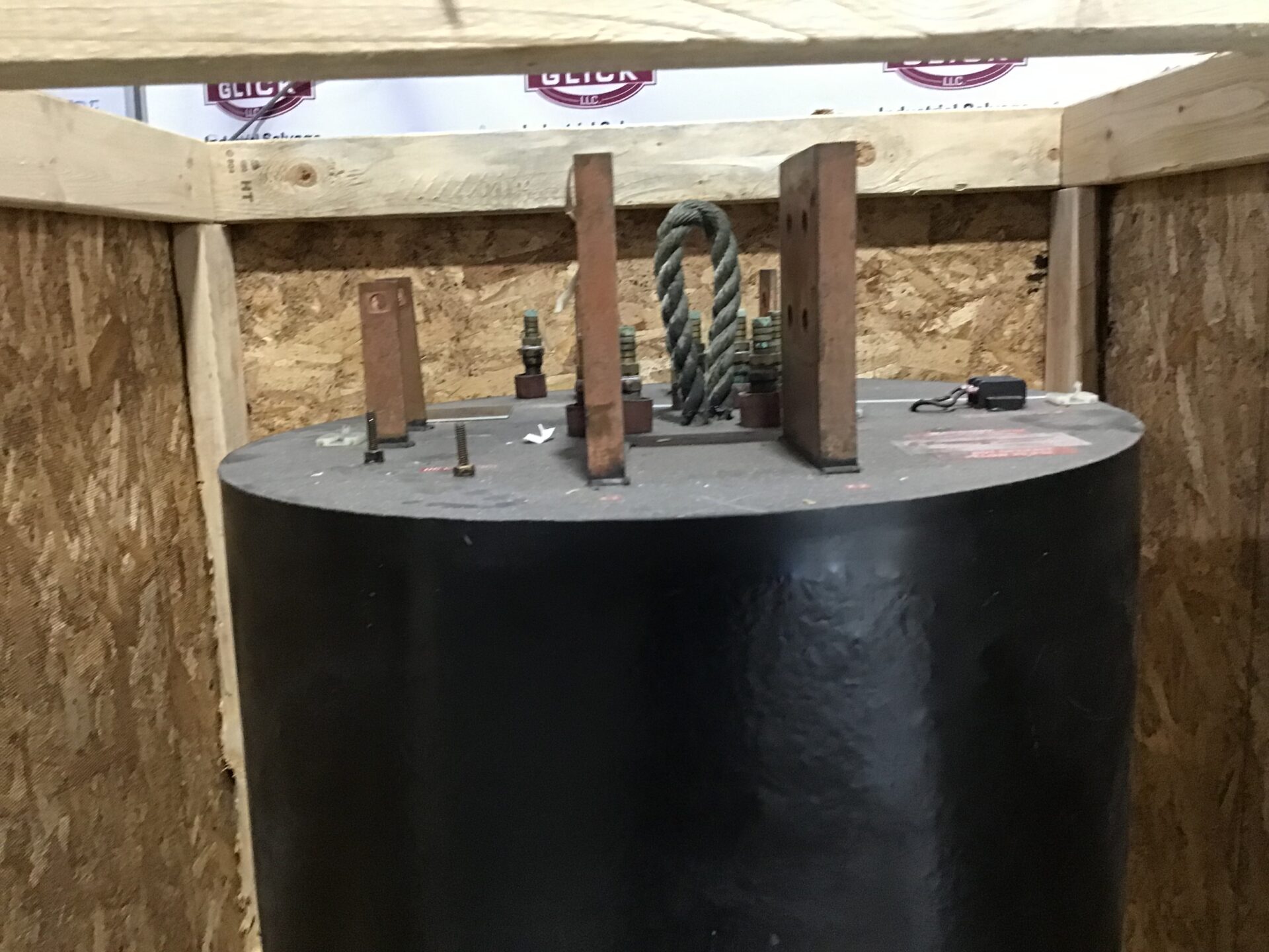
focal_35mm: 31
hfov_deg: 58.4
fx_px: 1136
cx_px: 634
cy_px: 476
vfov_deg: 45.4
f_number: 2.4
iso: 200
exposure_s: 1/15
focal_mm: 3.3
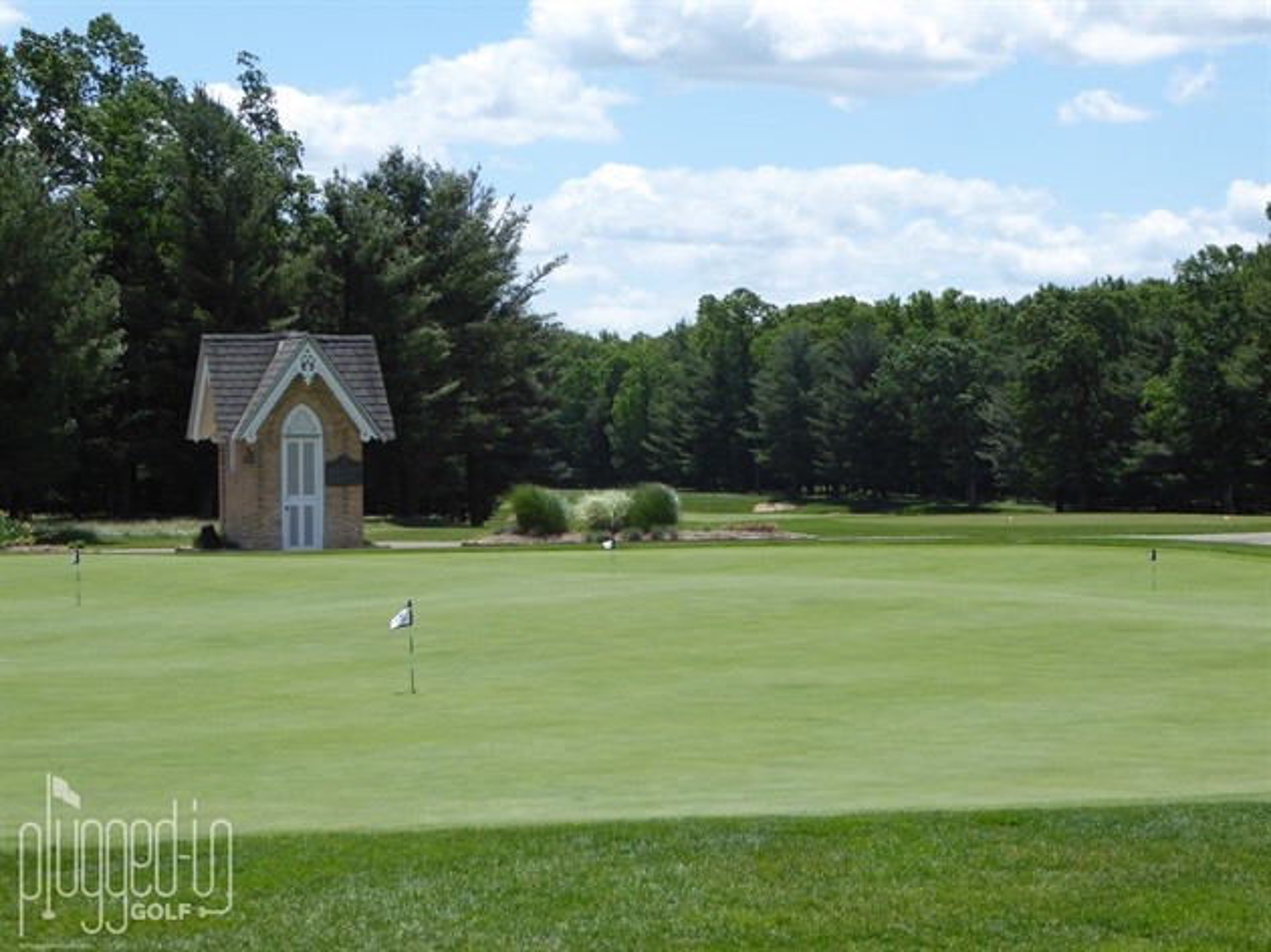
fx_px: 3597
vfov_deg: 15.1
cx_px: 636
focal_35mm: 98
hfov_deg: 20.0
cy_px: 476
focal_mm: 17.5
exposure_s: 1/500
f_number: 5
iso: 100
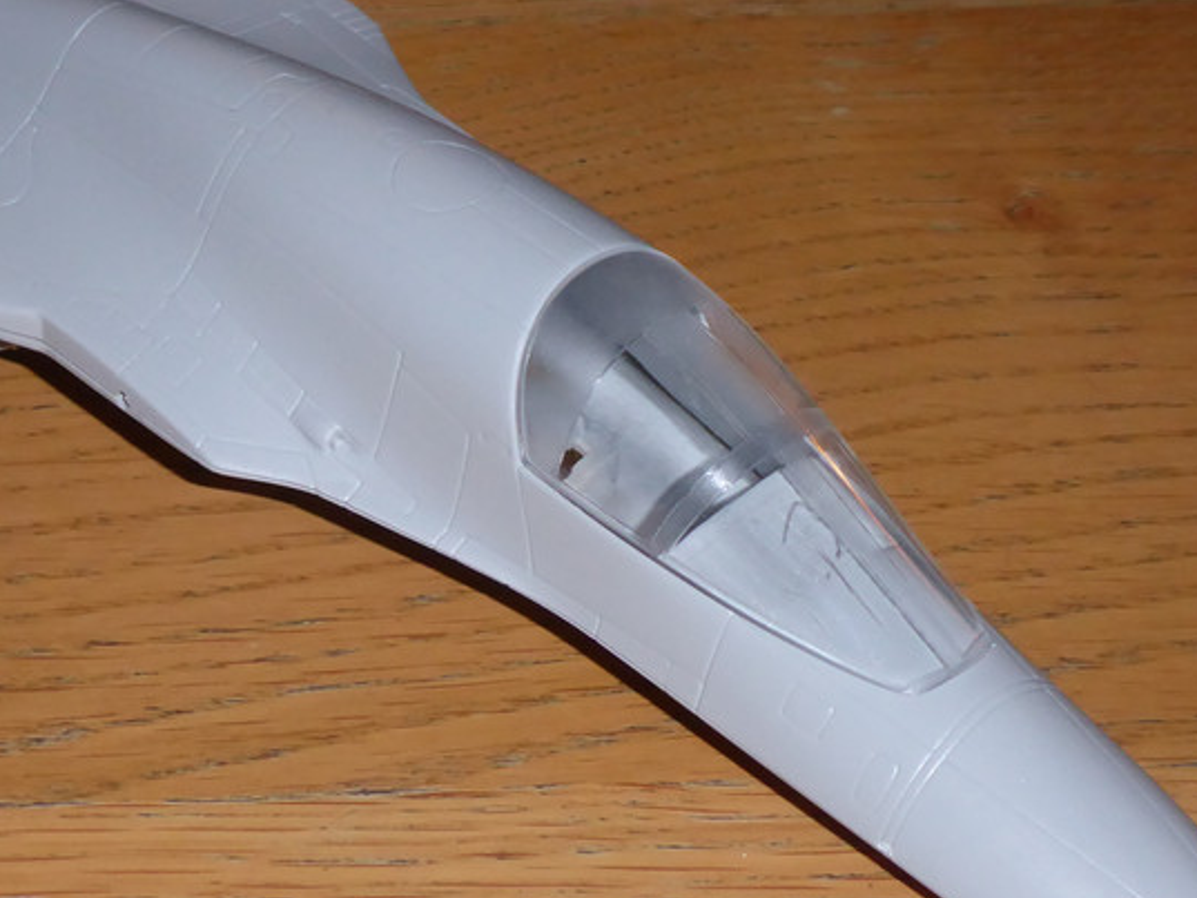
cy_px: 426
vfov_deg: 10.1
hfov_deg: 13.4
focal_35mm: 147
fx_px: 5084
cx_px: 260
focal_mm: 13.2
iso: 400
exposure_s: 1/60
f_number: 4.6
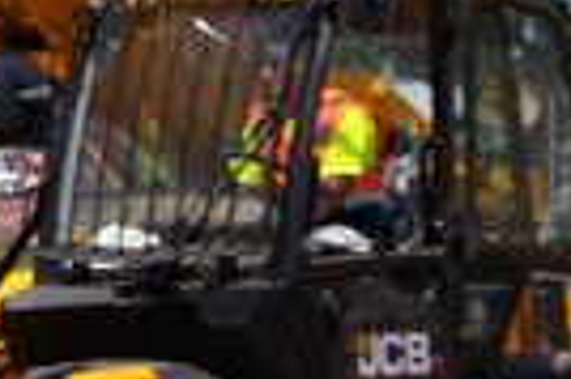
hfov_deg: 6.8
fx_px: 4626
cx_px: -541
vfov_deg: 4.7
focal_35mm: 292
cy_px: -198
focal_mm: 40
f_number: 6.3
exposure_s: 1/320
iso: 100
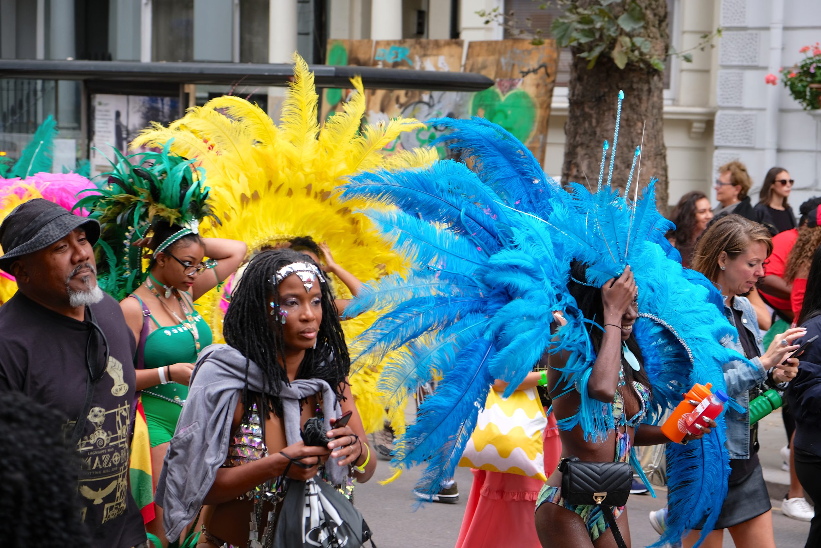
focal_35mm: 83
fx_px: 1893
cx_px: 410
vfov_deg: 16.5
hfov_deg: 24.5
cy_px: 274
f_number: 4.5
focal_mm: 55
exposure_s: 1/125
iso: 200
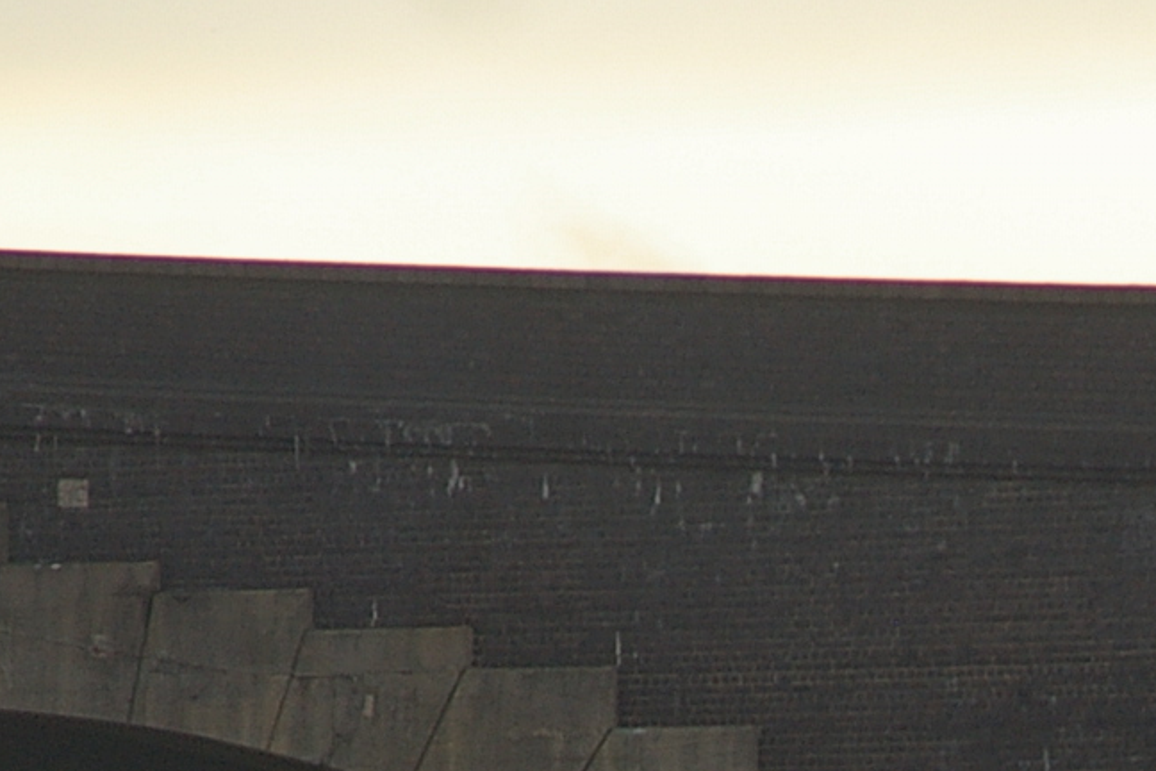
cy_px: 1383
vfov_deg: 2.0
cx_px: 1325
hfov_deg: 3.0
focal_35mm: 695
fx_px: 22311
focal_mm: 125
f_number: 5.6
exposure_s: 1/180
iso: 200
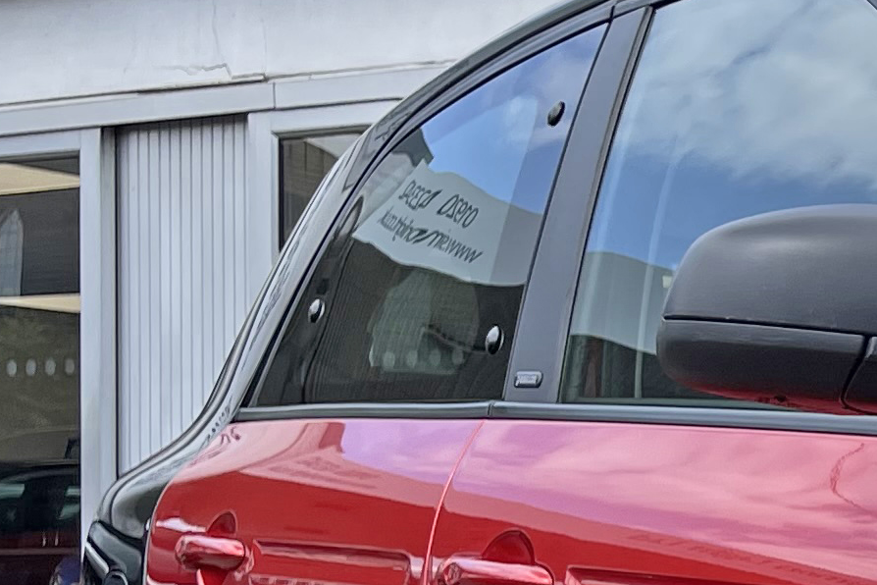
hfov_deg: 14.8
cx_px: 1539
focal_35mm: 122
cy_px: 814
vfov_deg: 10.9
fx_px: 2972
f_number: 1.6
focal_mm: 5.1
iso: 32
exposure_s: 1/1493
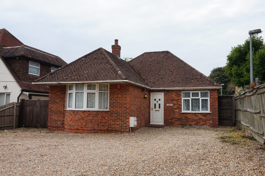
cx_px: 132
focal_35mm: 32
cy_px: 88
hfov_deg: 59.5
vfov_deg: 41.7
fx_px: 232
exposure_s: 1/80
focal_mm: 21
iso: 100
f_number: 11
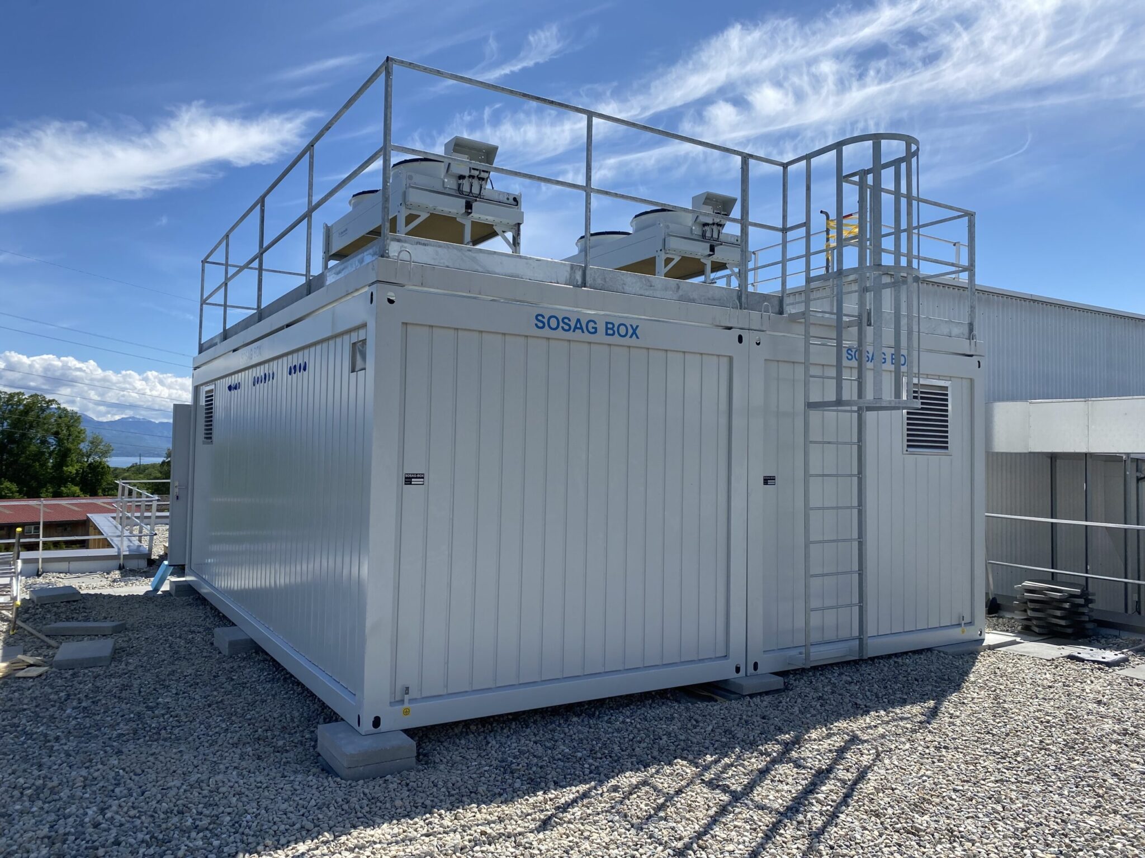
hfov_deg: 67.3
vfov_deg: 53.1
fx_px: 860
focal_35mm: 26
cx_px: 572
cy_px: 429
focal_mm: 4.25
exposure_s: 1/4115
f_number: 1.8
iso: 32
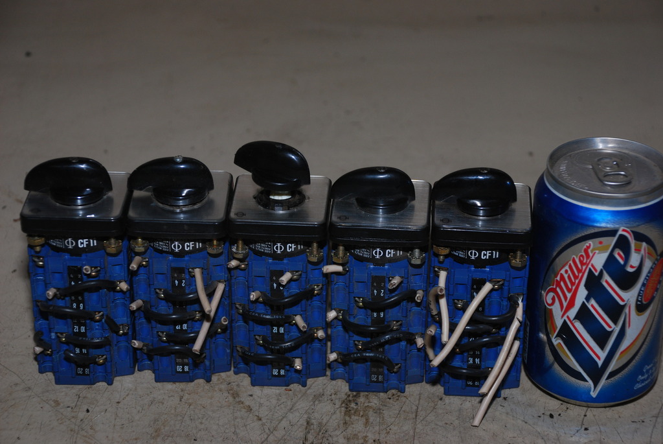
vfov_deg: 14.7
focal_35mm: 93
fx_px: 1714
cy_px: 222
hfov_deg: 21.9
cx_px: 332
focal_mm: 62
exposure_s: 1/60
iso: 200
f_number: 5.3
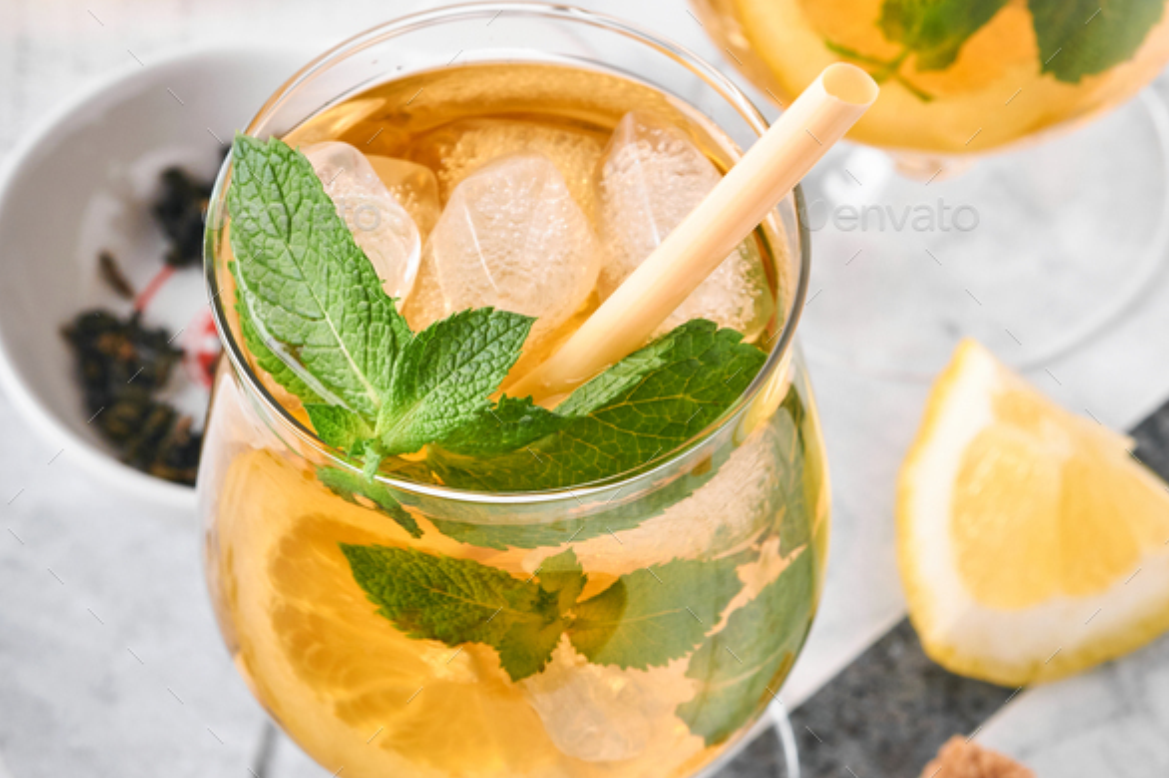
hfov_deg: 15.1
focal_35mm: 136
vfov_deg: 10.1
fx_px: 4414
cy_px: 200
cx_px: 584
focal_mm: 60
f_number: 8
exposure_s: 1/160
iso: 160
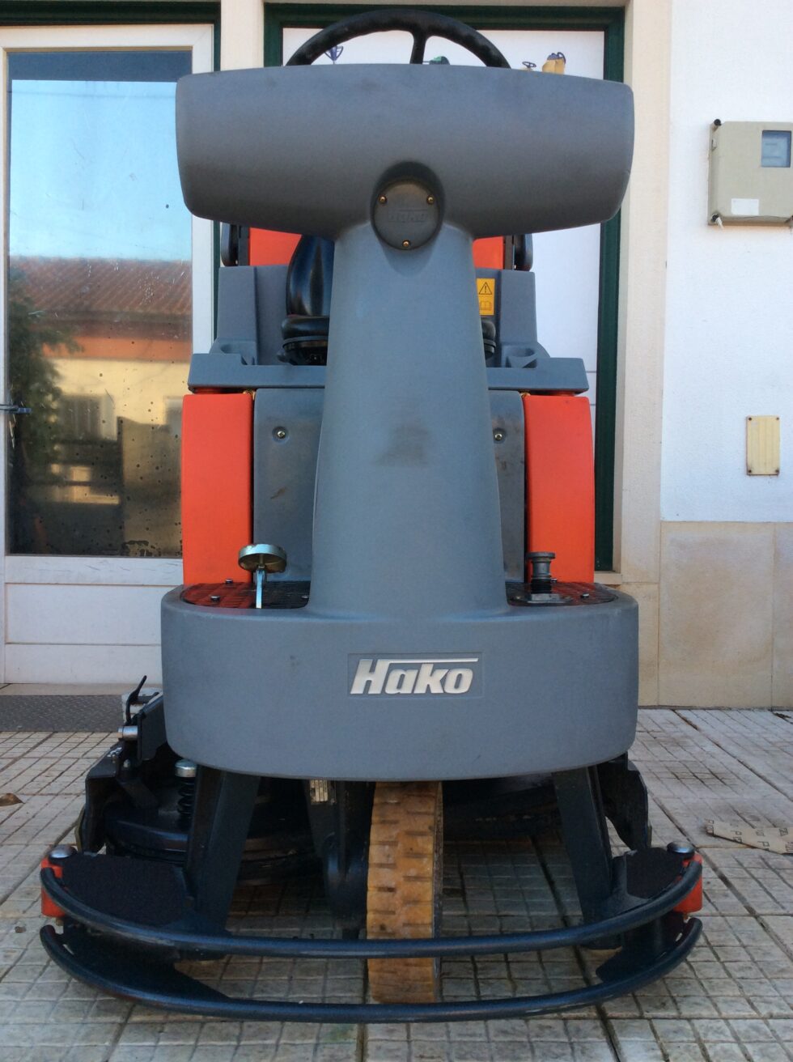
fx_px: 980
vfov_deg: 56.9
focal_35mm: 32
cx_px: 396
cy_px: 531
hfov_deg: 44.1
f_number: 2.4
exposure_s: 1/109
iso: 32
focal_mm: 3.3
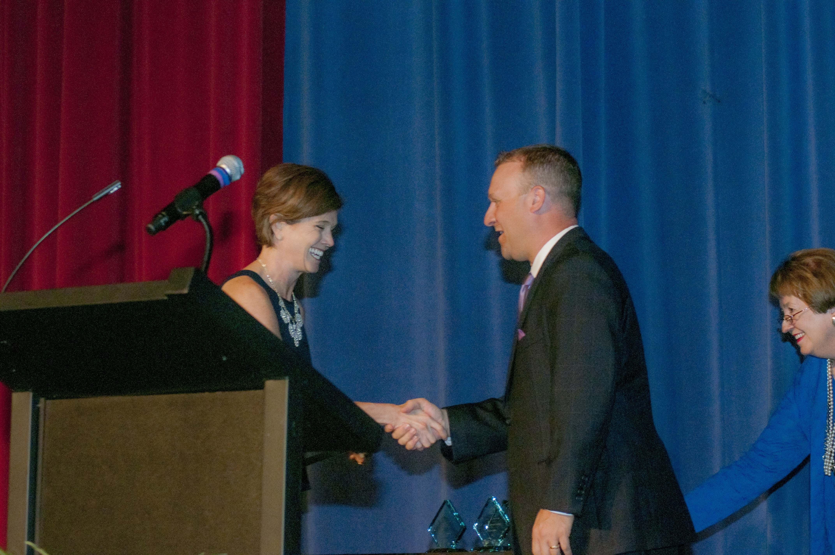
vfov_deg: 13.0
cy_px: 278
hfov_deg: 19.5
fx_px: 2432
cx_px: 418
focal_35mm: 105
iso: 400
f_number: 5.6
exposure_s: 1/100
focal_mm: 70
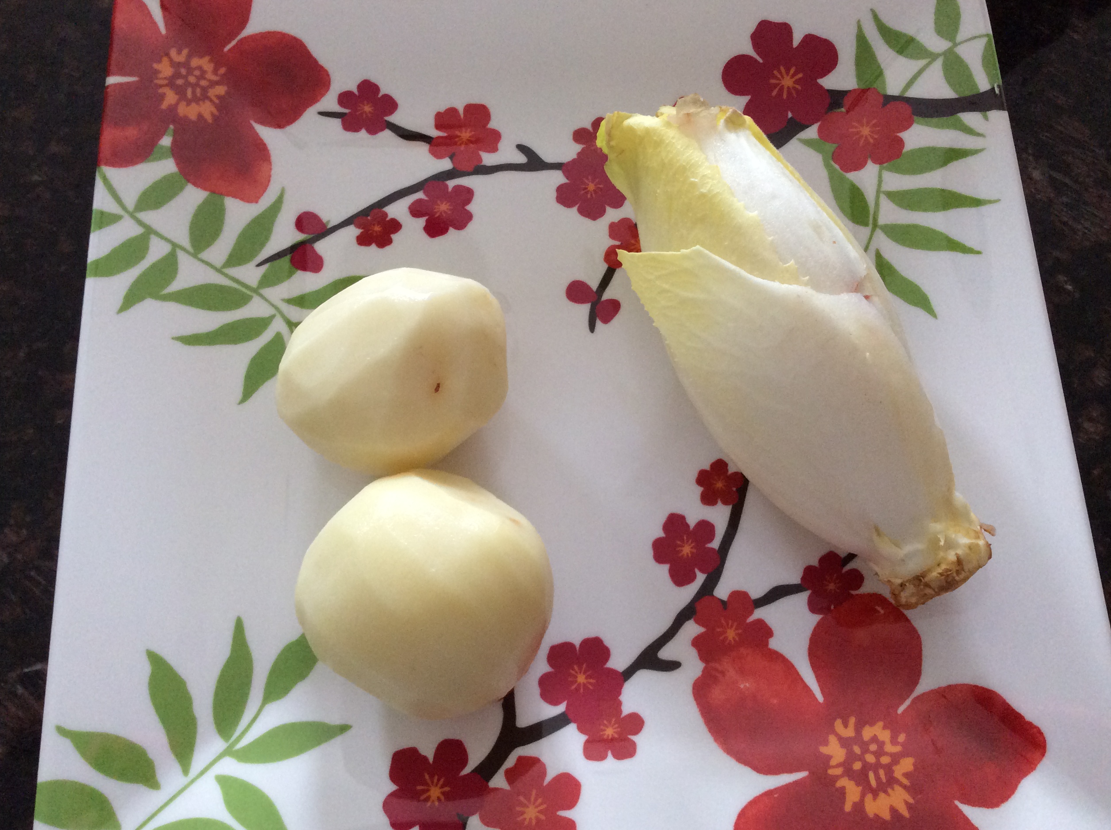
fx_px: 1090
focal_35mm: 34
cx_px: 544
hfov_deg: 54.0
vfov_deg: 41.7
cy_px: 413
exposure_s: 1/24
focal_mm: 3.3
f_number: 2.4
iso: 160
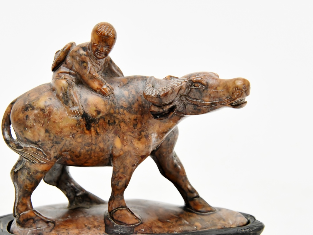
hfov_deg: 14.6
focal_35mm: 135
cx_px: 126
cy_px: 139
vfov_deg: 11.0
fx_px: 1221
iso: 4500
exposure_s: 1/125
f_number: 14
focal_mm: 105
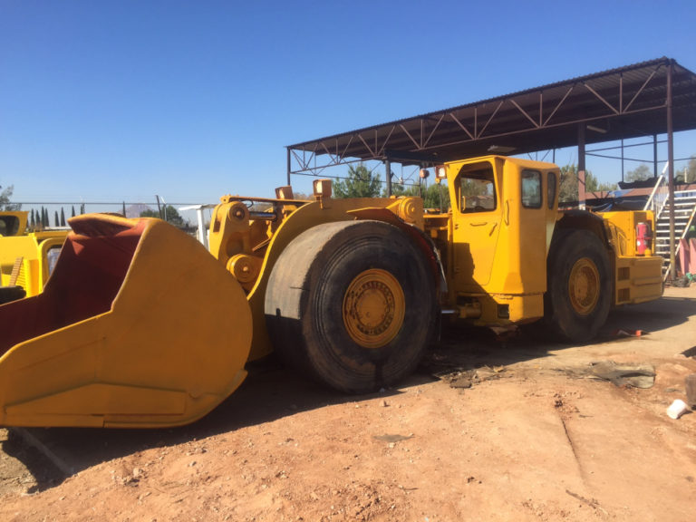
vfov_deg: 48.2
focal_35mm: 29
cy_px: 261
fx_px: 583
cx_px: 348
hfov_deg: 61.7
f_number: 2.2
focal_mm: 4.15
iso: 32
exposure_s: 1/1199
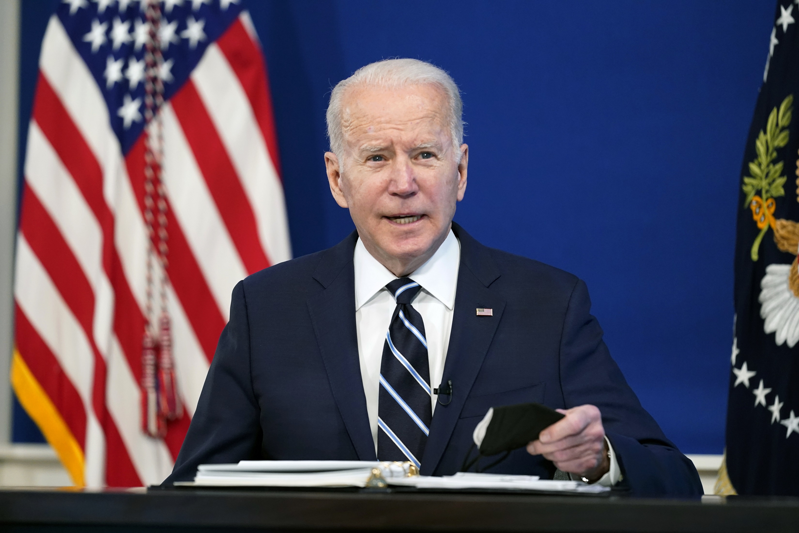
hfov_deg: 10.3
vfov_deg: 6.9
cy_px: 266
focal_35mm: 200
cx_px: 400
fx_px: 4439
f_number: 3.5
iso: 4000
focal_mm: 200
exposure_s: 1/250
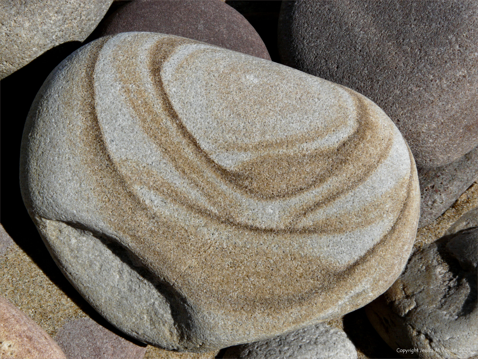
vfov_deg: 16.1
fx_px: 1270
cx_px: 239
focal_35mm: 92
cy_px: 180
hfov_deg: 21.3
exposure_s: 1/400
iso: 100
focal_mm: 15.1
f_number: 8
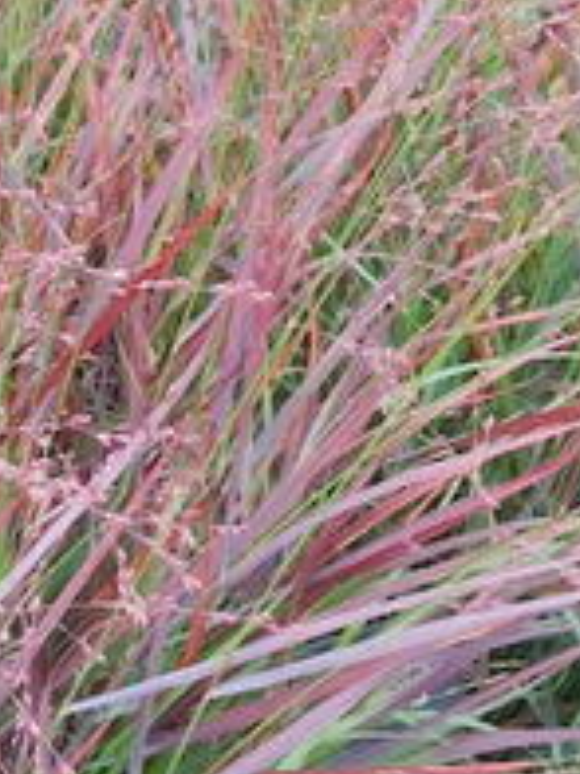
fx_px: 2055
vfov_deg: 21.3
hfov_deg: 15.2
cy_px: 470
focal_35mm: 92
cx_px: -205
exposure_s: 1/80
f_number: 3.4
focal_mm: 4.5
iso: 125
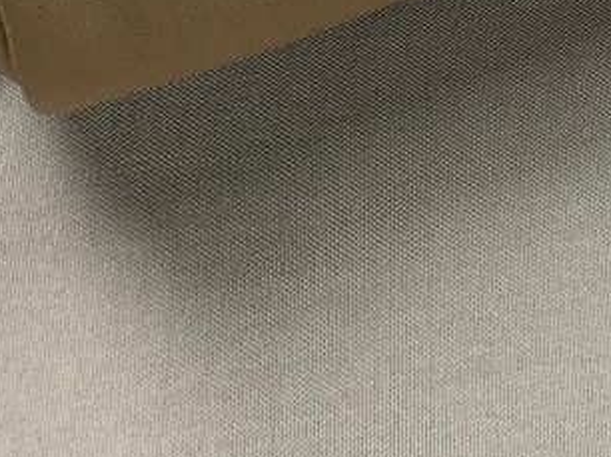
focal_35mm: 102
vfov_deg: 12.9
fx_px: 1799
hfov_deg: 17.3
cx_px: 932
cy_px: -405
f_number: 1.8
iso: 64
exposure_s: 1/60
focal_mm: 4.25
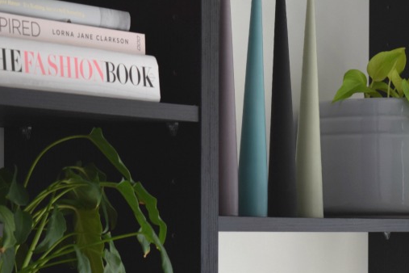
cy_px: 255
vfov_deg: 9.2
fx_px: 1681
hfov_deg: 13.8
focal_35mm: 148
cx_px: 323
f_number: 5.6
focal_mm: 50
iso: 400
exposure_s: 1/100
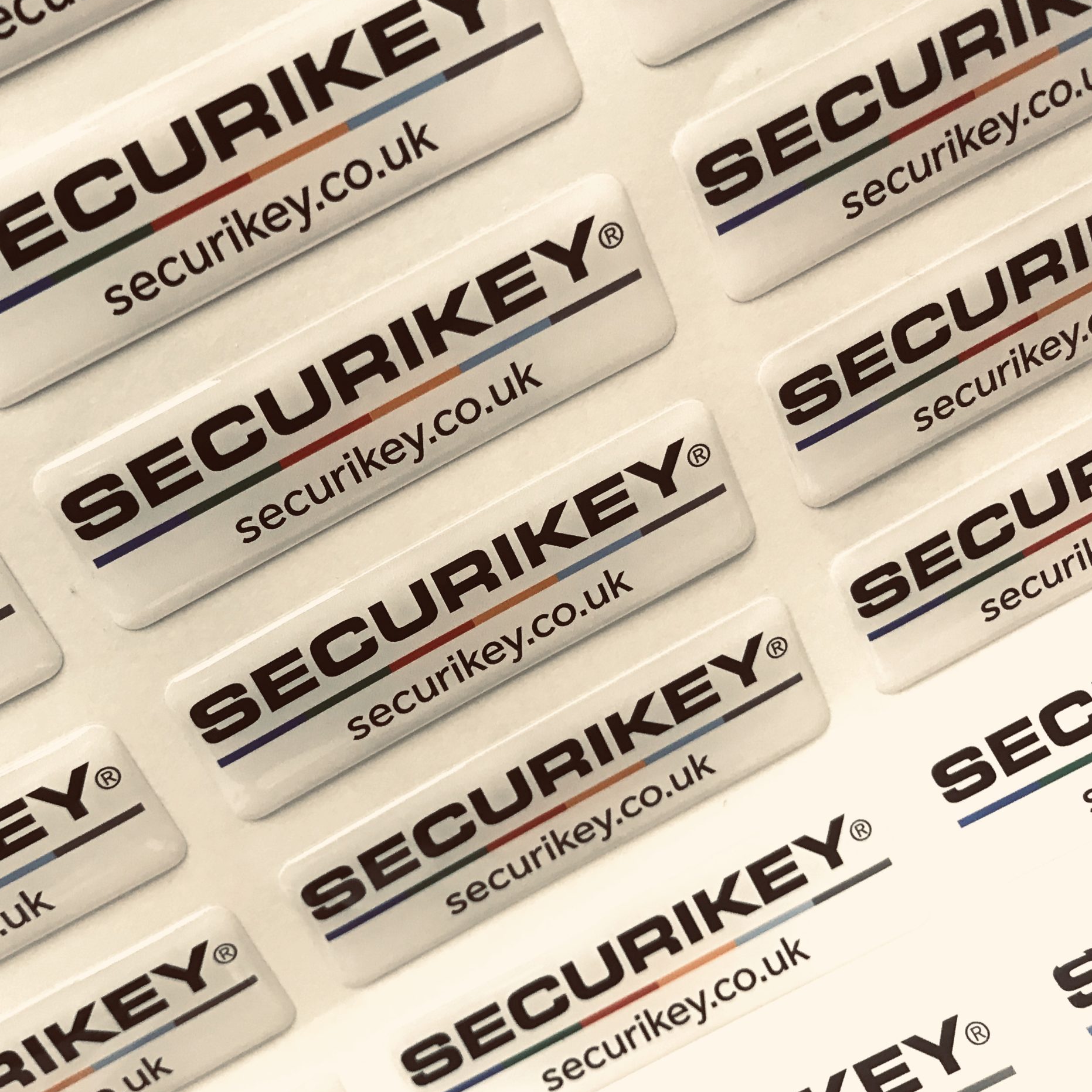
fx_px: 1213
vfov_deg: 48.4
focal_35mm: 34
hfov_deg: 48.0
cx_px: 403
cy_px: 554
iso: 32
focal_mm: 3.99
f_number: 1.8
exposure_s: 1/33
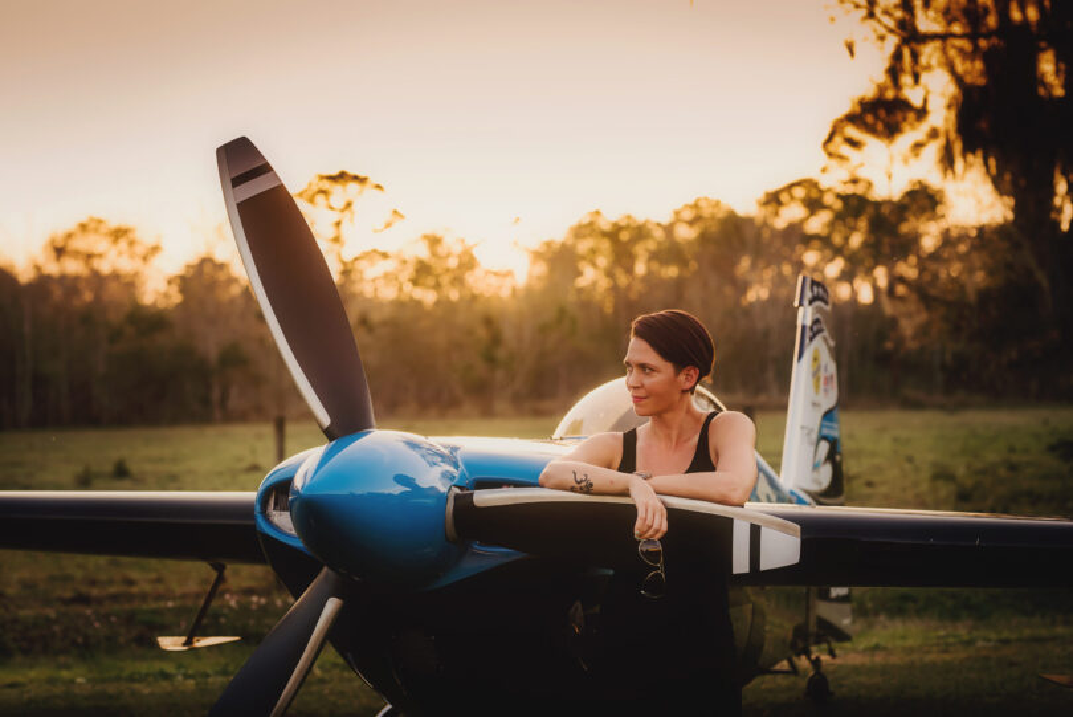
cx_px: 536
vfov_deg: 16.1
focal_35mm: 85
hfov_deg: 23.9
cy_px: 358
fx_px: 2535
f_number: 3.2
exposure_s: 1/500
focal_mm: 85
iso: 400
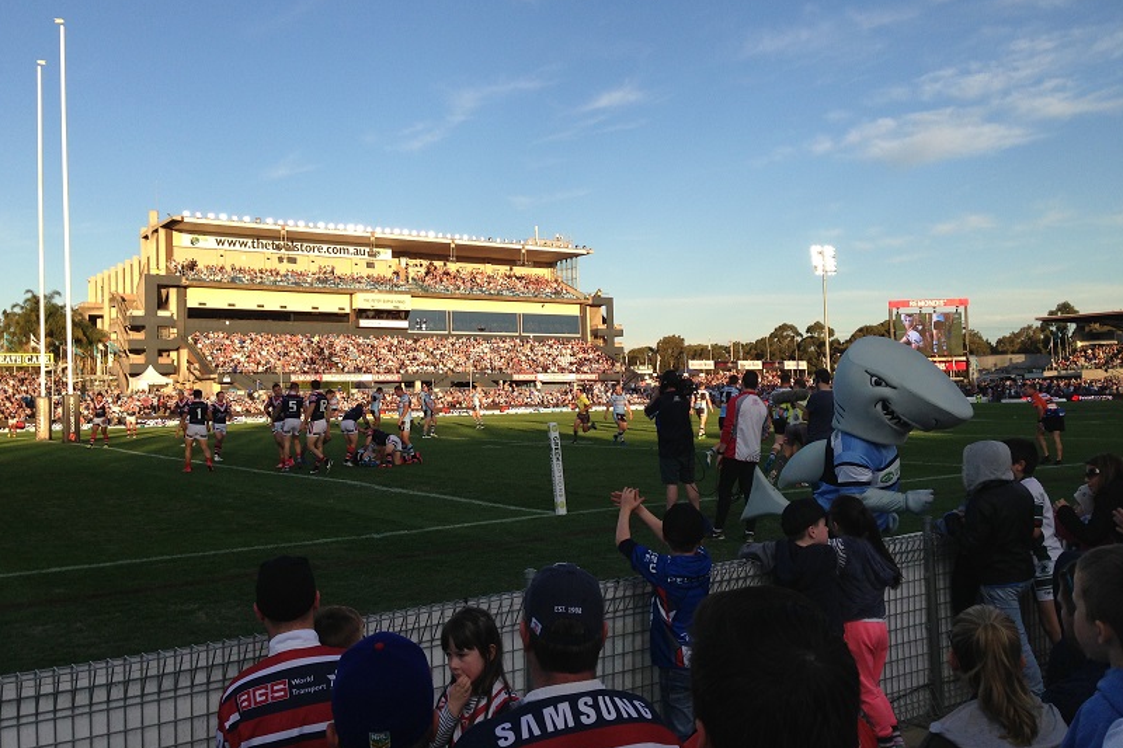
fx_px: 1092
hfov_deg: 54.4
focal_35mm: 35
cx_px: 560
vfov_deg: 37.8
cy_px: 333
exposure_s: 1/686
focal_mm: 4.13
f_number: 2.4
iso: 50
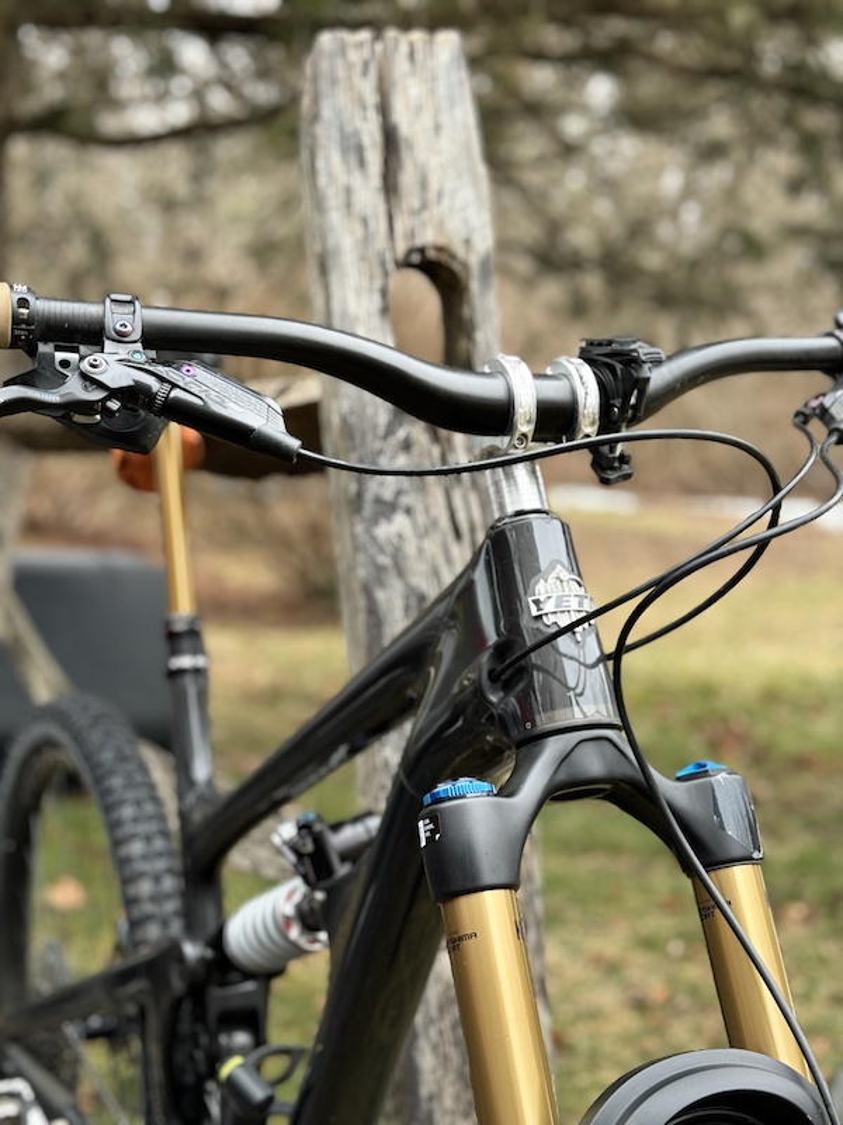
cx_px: 422
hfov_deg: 30.3
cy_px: 562
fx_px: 1559
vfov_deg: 39.7
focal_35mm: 48
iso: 80
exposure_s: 1/121
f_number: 1.78
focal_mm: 6.86
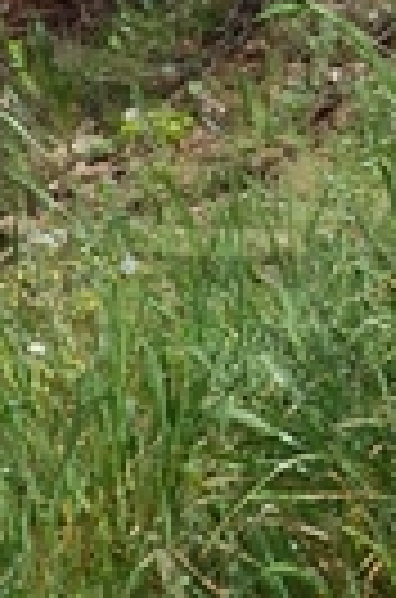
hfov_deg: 1.5
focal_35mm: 904
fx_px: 14993
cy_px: -247
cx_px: 1006
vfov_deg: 2.3
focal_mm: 100
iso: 280
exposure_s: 1/1000
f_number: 4.5
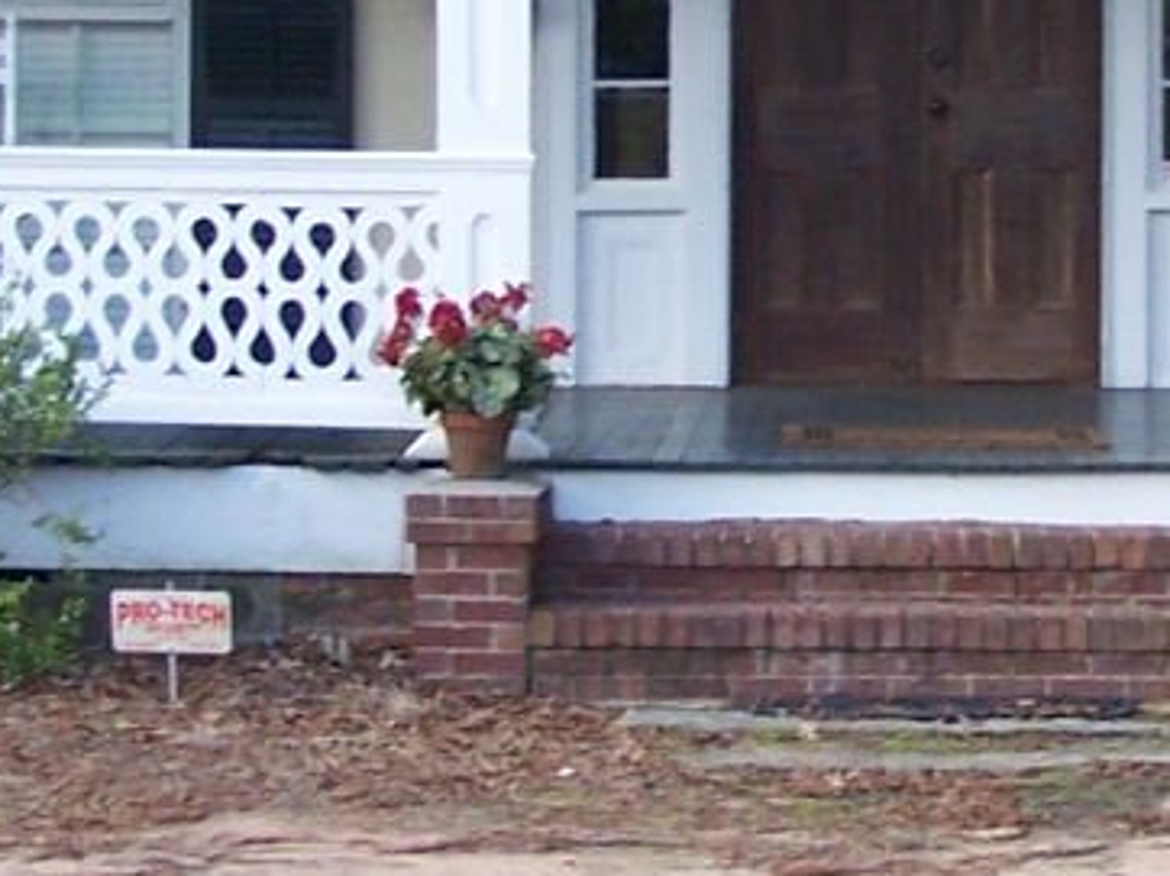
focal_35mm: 163
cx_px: 1015
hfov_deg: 12.1
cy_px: 45
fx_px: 5506
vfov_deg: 9.1
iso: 80
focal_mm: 6.3
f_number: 2.8
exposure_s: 1/40
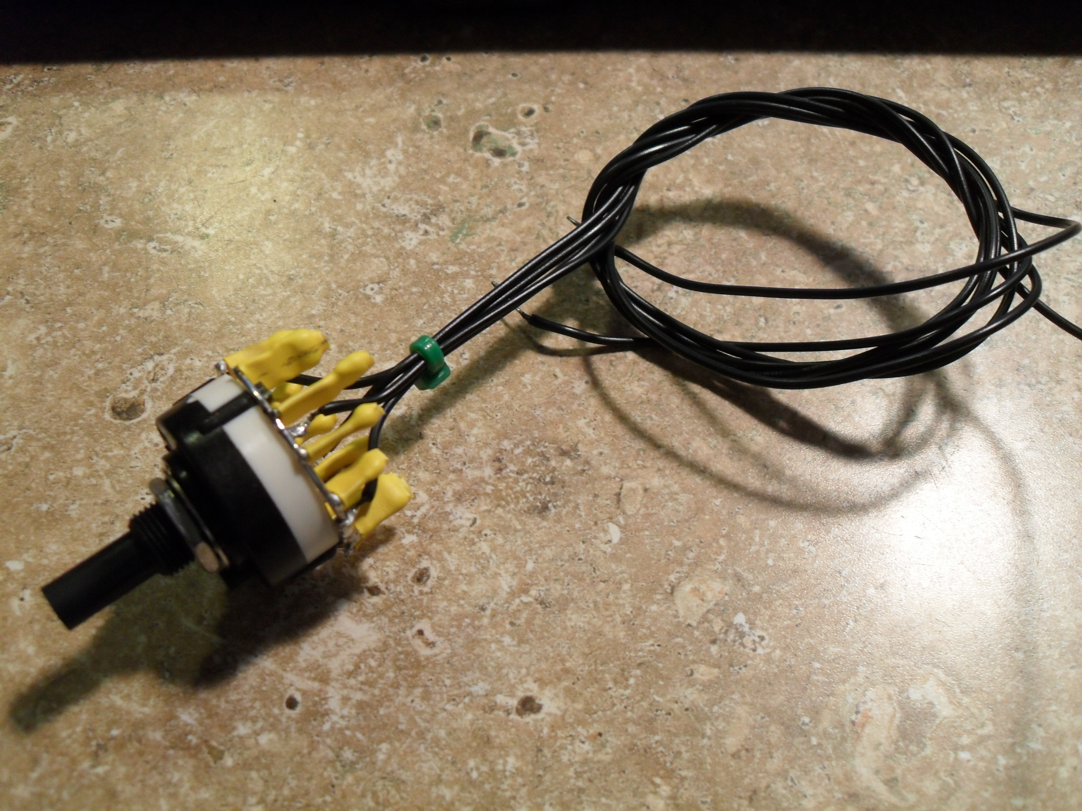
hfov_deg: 52.6
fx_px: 1094
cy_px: 406
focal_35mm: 35
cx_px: 541
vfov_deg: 40.7
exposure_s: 1/30
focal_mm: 6.2
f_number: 2.8
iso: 160
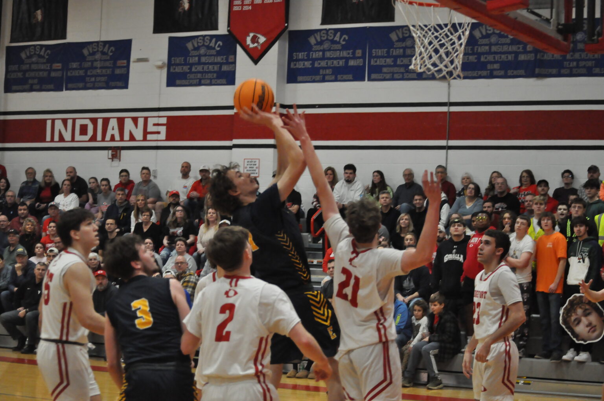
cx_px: 302
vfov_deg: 16.5
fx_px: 1382
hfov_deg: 24.6
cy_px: 200
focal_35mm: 82
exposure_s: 1/200
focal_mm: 55
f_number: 4
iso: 3200
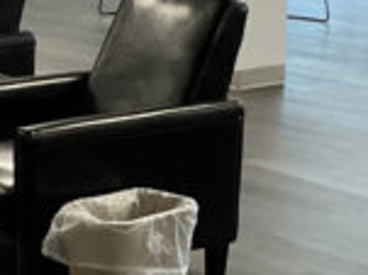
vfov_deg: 9.5
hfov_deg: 12.6
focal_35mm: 156
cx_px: 96
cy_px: 122
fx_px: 1657
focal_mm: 3
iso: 50
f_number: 1.8
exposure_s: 1/60
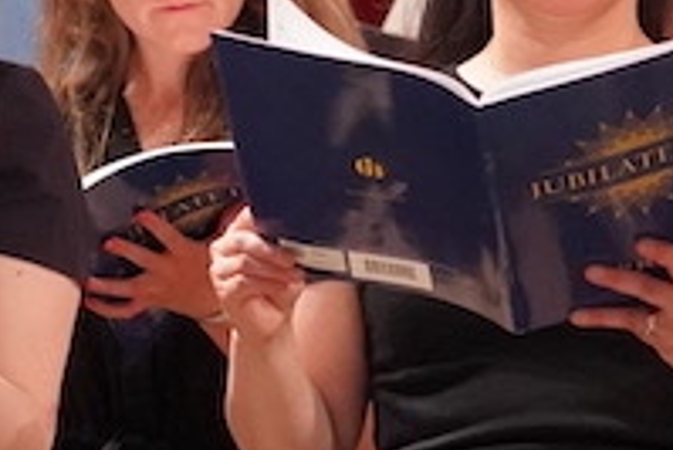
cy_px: 68
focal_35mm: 395
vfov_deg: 3.5
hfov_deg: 5.2
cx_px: 475
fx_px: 7389
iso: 8000
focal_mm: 82
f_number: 4
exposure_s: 1/160
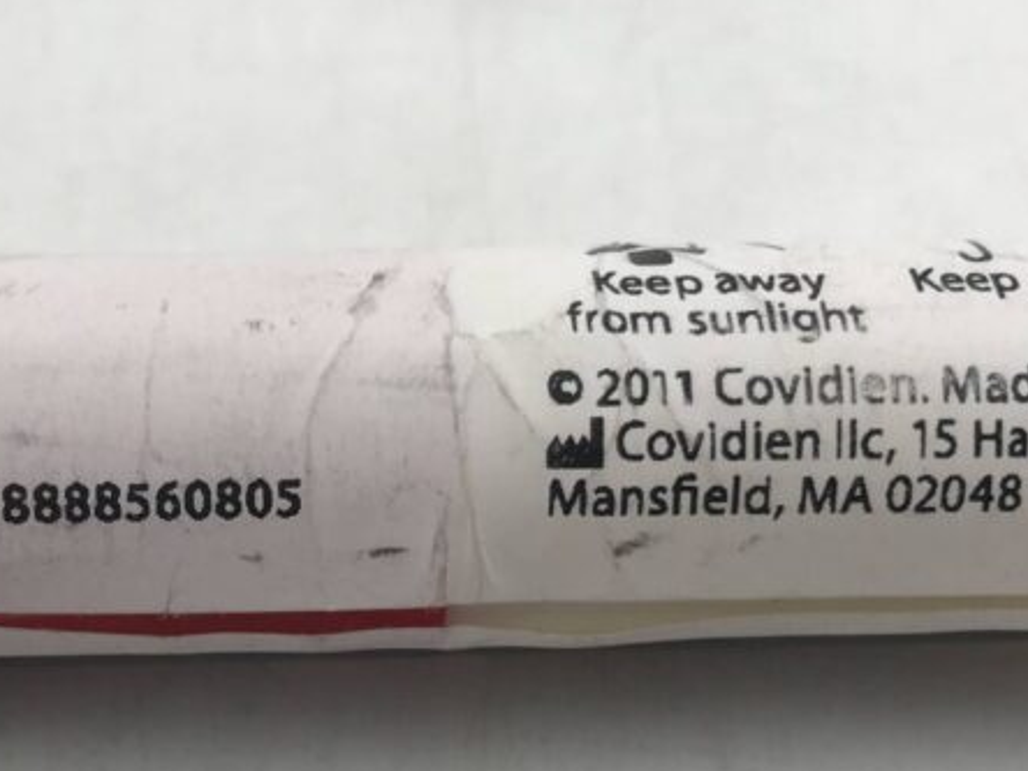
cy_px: 653
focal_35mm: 63
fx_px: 1871
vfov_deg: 22.8
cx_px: 310
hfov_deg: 30.4
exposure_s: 1/149
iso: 20
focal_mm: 3.99
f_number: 1.8
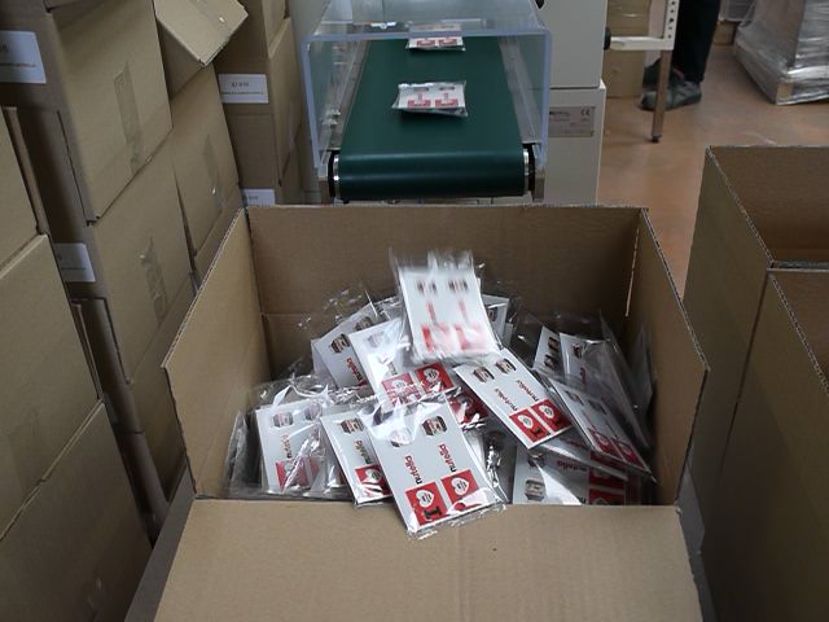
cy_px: 311
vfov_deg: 39.7
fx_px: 862
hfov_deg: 51.4
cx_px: 414
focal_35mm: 36
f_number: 3.9
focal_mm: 18
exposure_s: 1/30
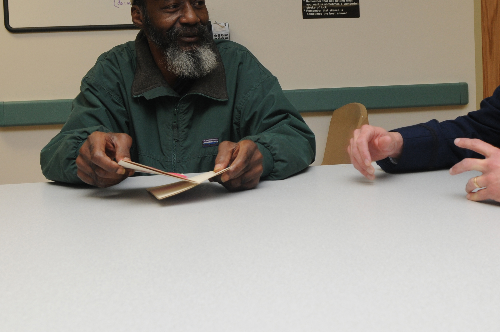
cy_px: 93
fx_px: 666
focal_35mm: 48
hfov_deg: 41.0
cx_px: 302
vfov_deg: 27.7
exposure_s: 1/60
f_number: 5.6
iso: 320
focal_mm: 20
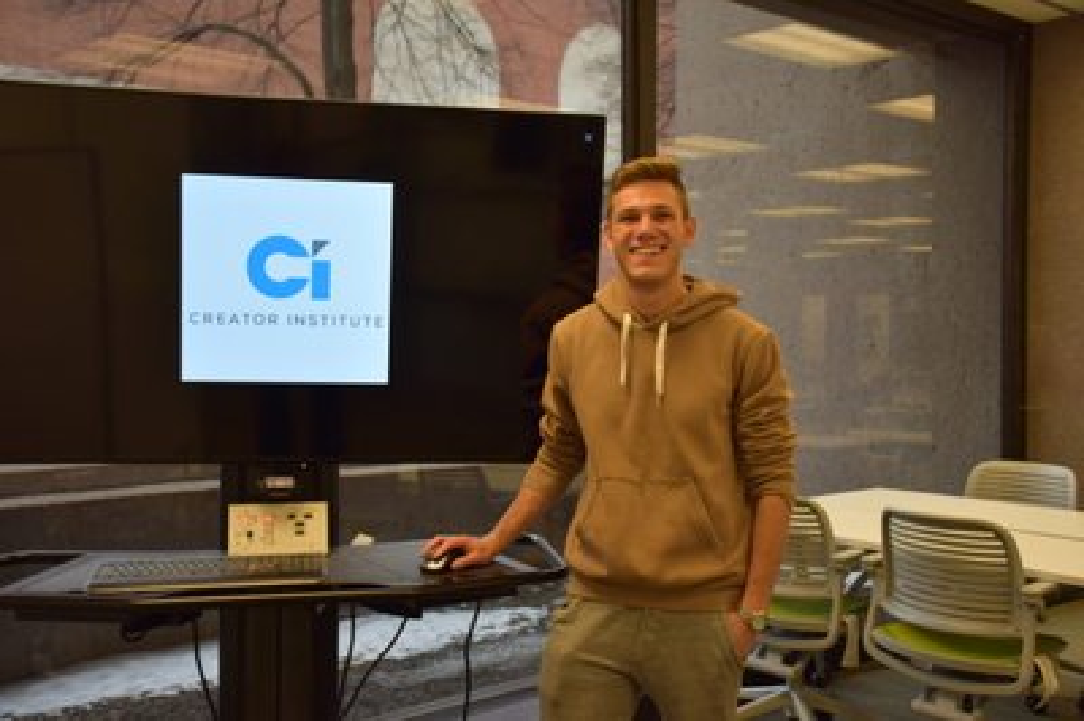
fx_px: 1218
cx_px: 542
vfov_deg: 33.0
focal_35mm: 40
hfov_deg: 48.0
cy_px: 360
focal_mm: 27
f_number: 4
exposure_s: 1/80
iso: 400
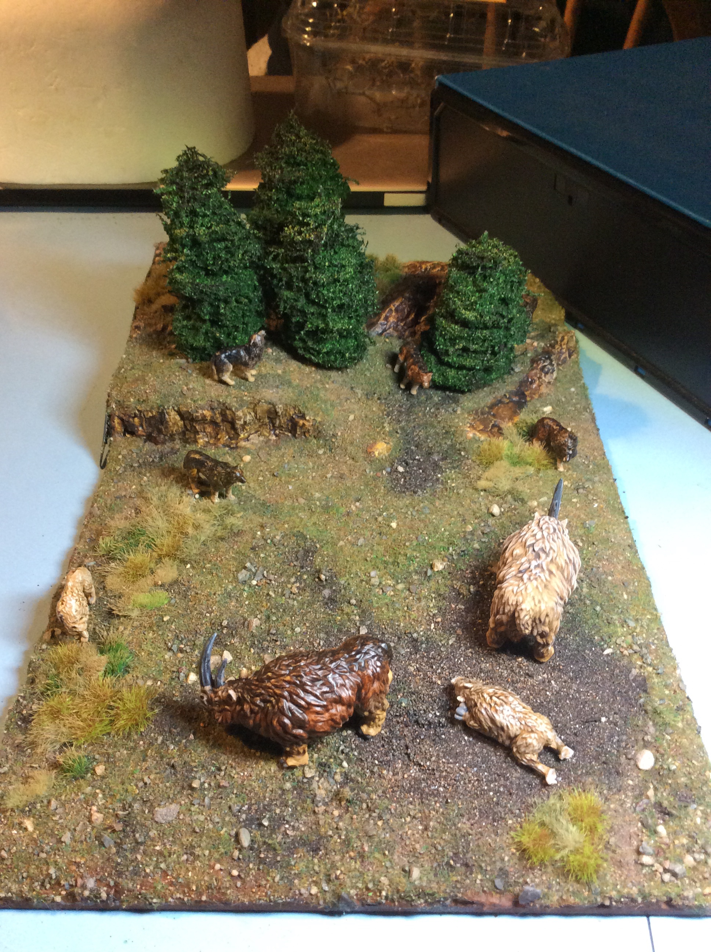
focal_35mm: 32
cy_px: 476
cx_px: 356
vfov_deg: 56.9
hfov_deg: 44.1
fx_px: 879
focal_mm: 3.3
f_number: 2.4
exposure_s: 1/25
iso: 160
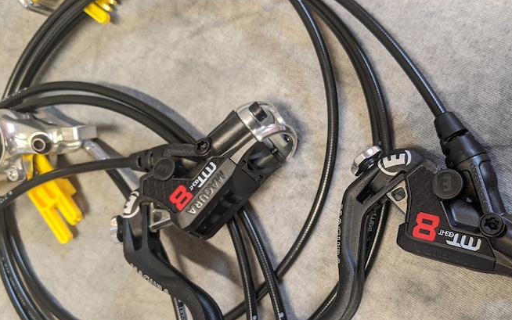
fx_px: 488
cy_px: 203
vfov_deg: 36.1
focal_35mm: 35
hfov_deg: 54.9
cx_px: 311
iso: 93
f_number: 1.8
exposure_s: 1/24
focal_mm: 4.44
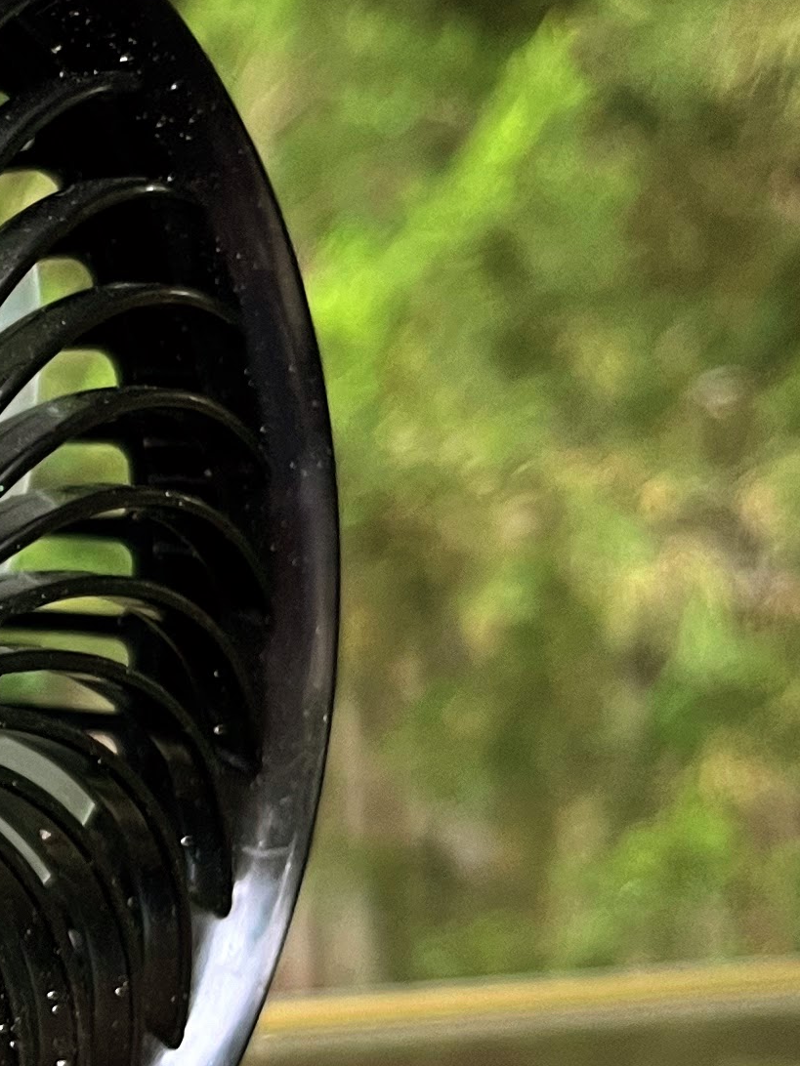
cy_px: 895
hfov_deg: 14.0
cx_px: -535
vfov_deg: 20.2
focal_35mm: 96
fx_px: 2958
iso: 125
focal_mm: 5.1
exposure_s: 1/66
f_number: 1.6
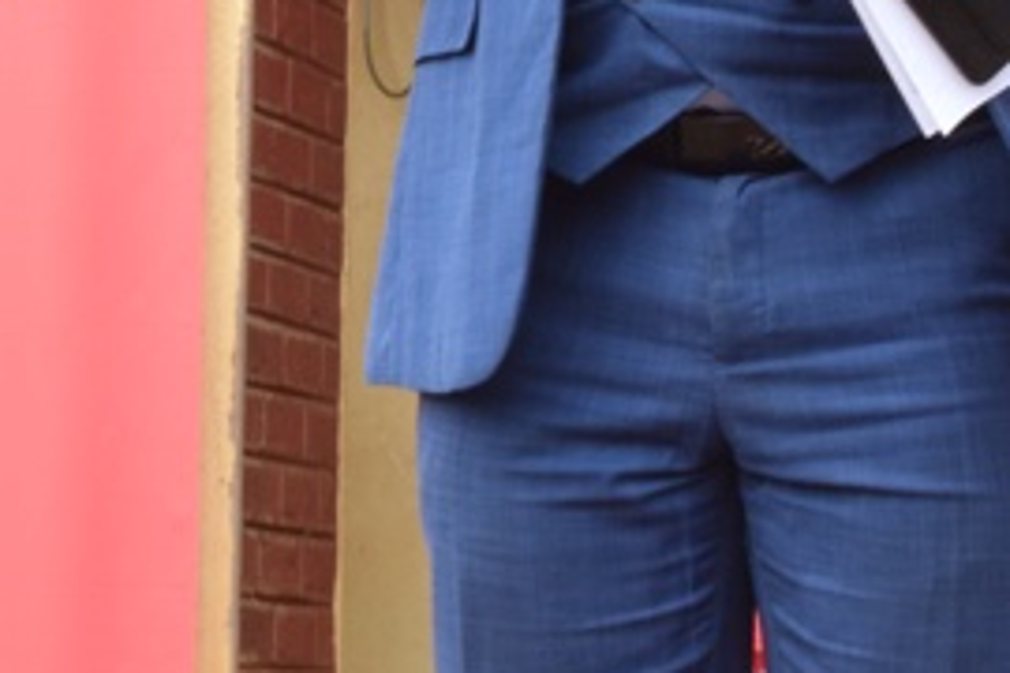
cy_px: -221
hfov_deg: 8.5
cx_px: -56
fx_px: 6733
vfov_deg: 5.7
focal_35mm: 240
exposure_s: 1/100
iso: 800
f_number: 29
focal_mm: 48
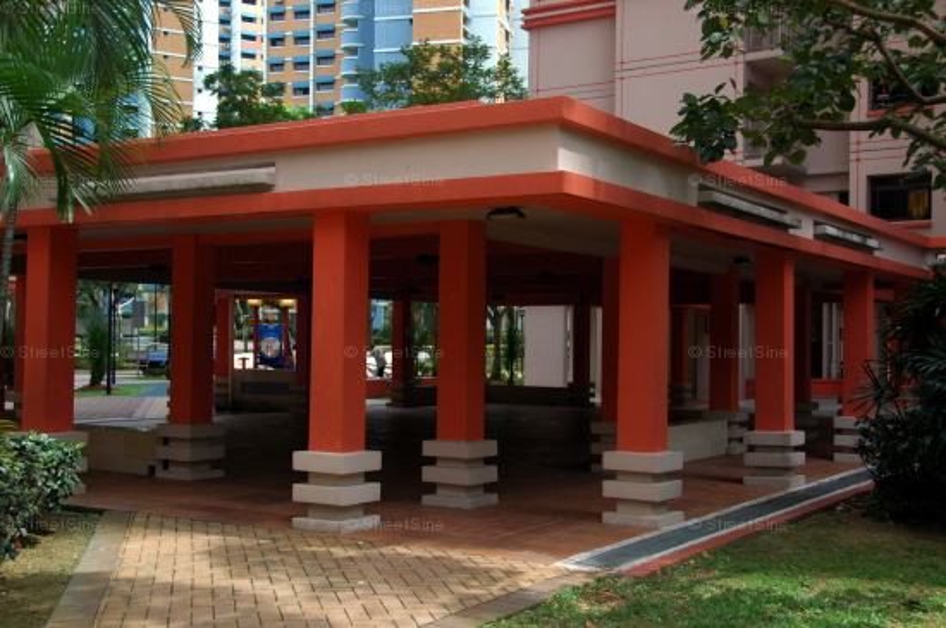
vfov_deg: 30.8
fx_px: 1141
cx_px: 473
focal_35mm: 44
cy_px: 314
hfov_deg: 45.0
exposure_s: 1/640
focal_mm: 29
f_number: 4.2
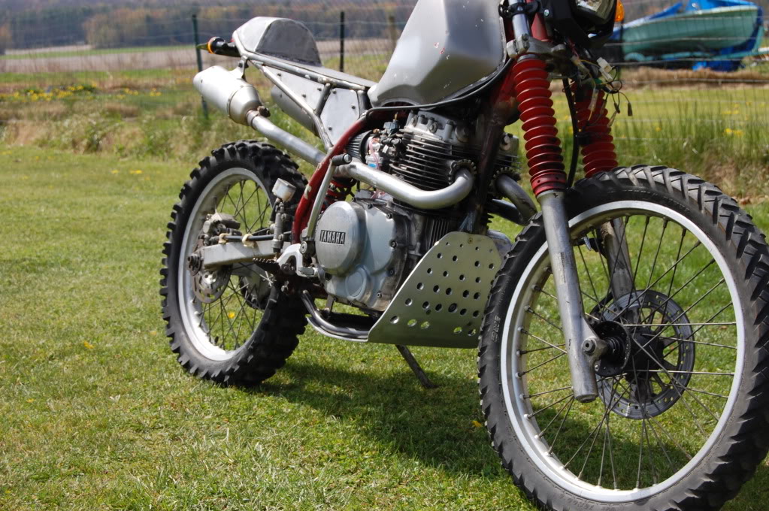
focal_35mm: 68
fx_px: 1440
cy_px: 256
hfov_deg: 29.9
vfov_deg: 20.1
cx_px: 384
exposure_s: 1/320
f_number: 9
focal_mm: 45
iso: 200
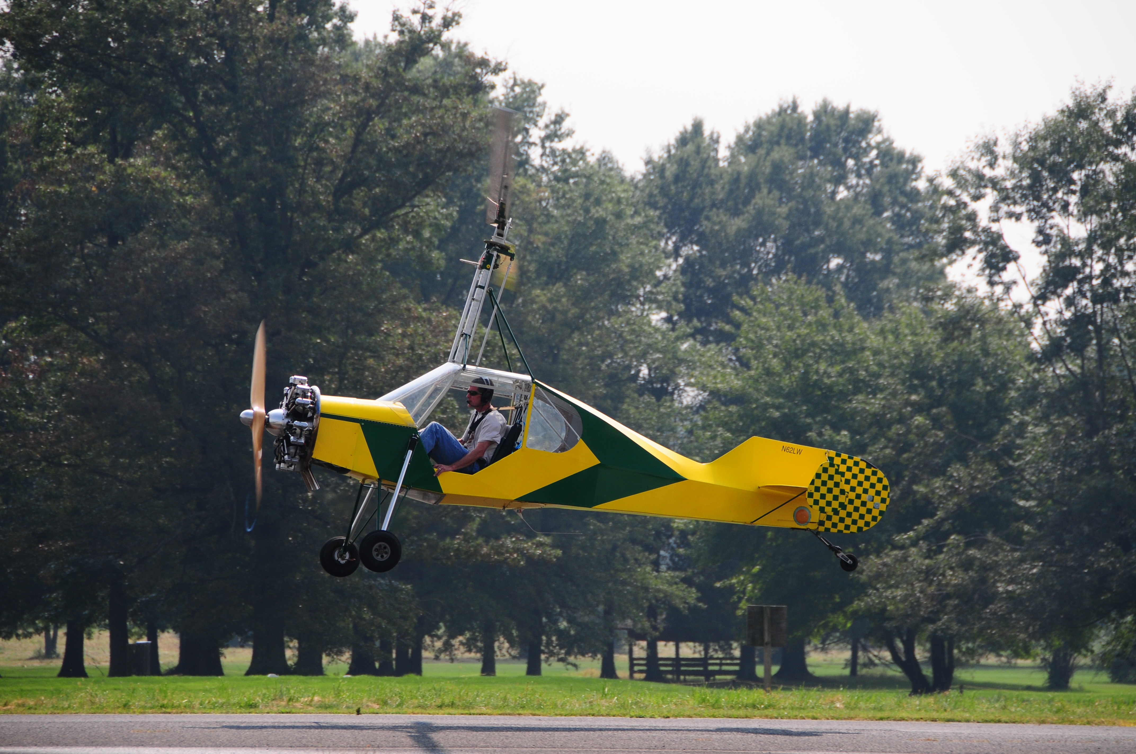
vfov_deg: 6.1
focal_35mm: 225
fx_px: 7091
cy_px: 377
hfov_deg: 9.2
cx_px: 568
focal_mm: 150
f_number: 6.3
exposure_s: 1/1000
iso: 200
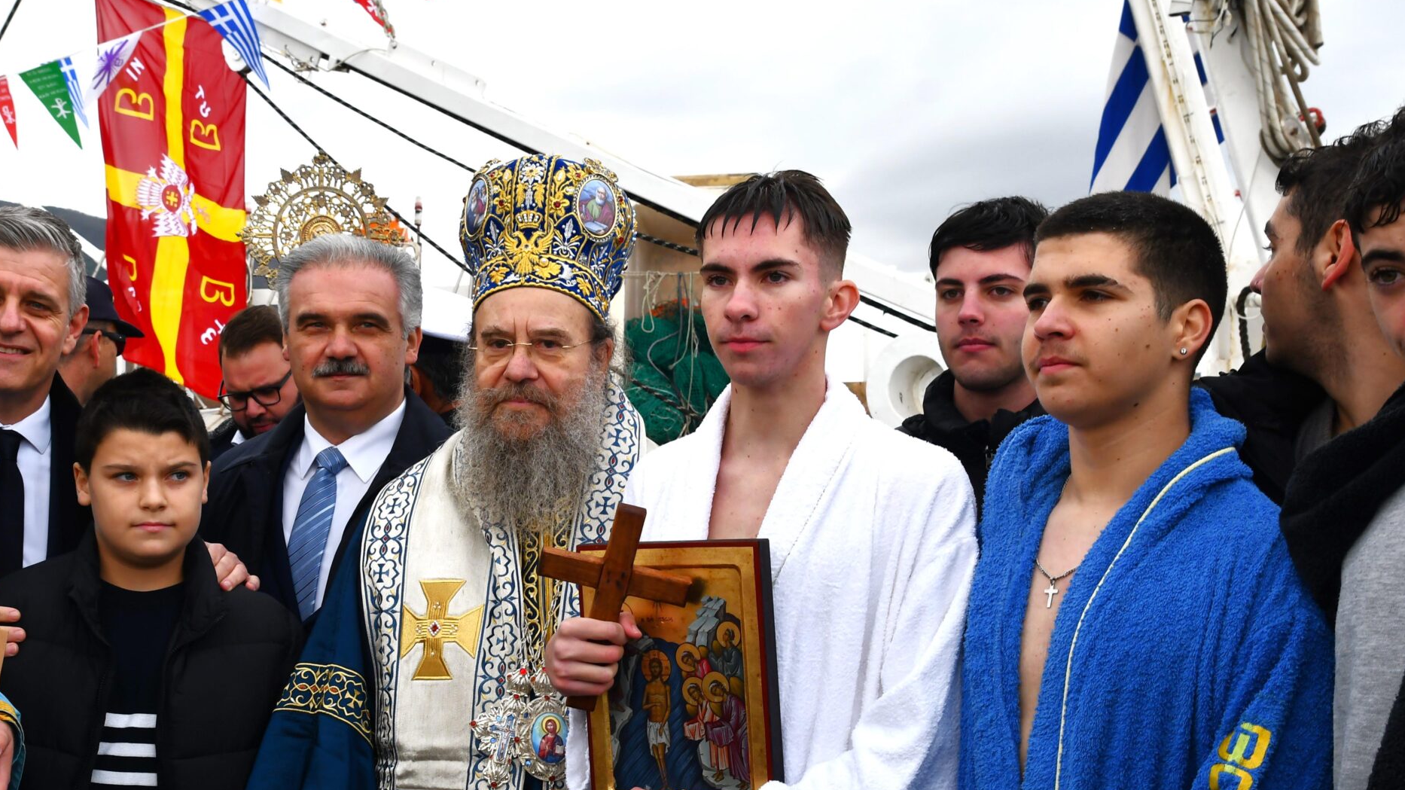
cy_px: 537
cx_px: 545
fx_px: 2570
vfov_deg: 17.4
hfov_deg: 30.5
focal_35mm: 69
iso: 200
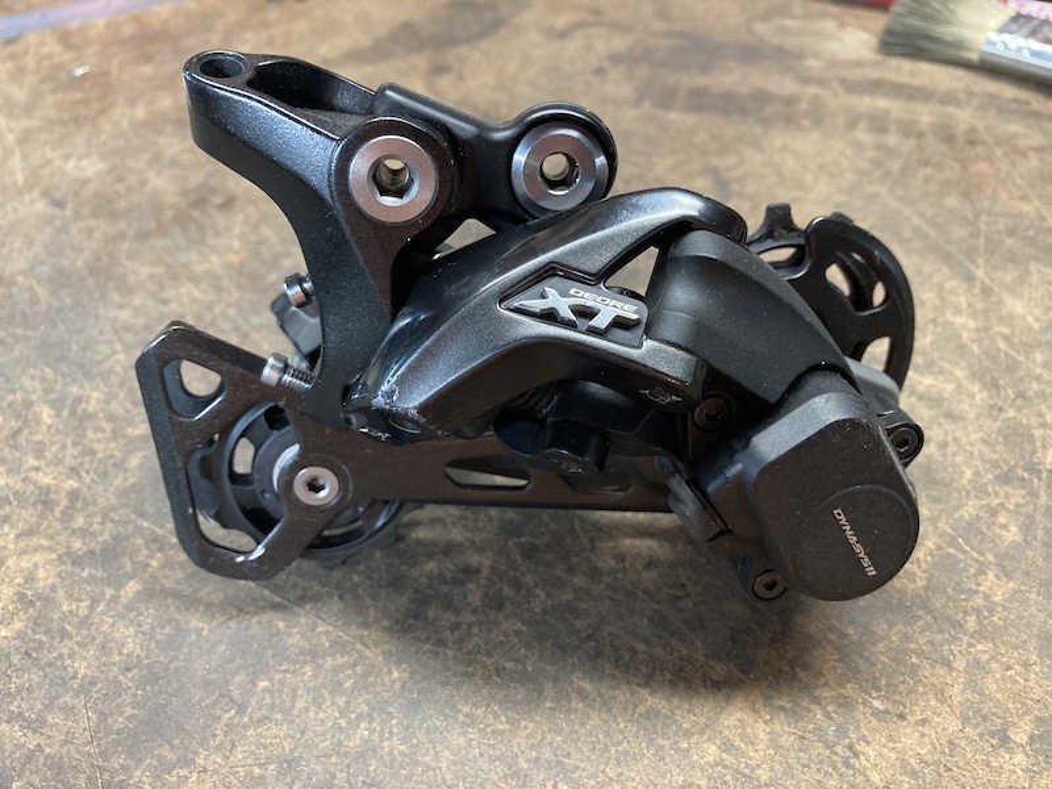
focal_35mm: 28
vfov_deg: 49.7
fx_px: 851
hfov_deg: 63.4
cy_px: 394
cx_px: 526
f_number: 1.8
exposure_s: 1/30
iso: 320
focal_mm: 3.99
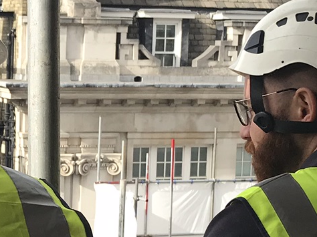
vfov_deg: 12.2
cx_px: -9
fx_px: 1108
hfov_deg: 15.9
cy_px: 176
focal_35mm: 121
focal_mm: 3.99
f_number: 1.8
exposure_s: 1/1473
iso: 20
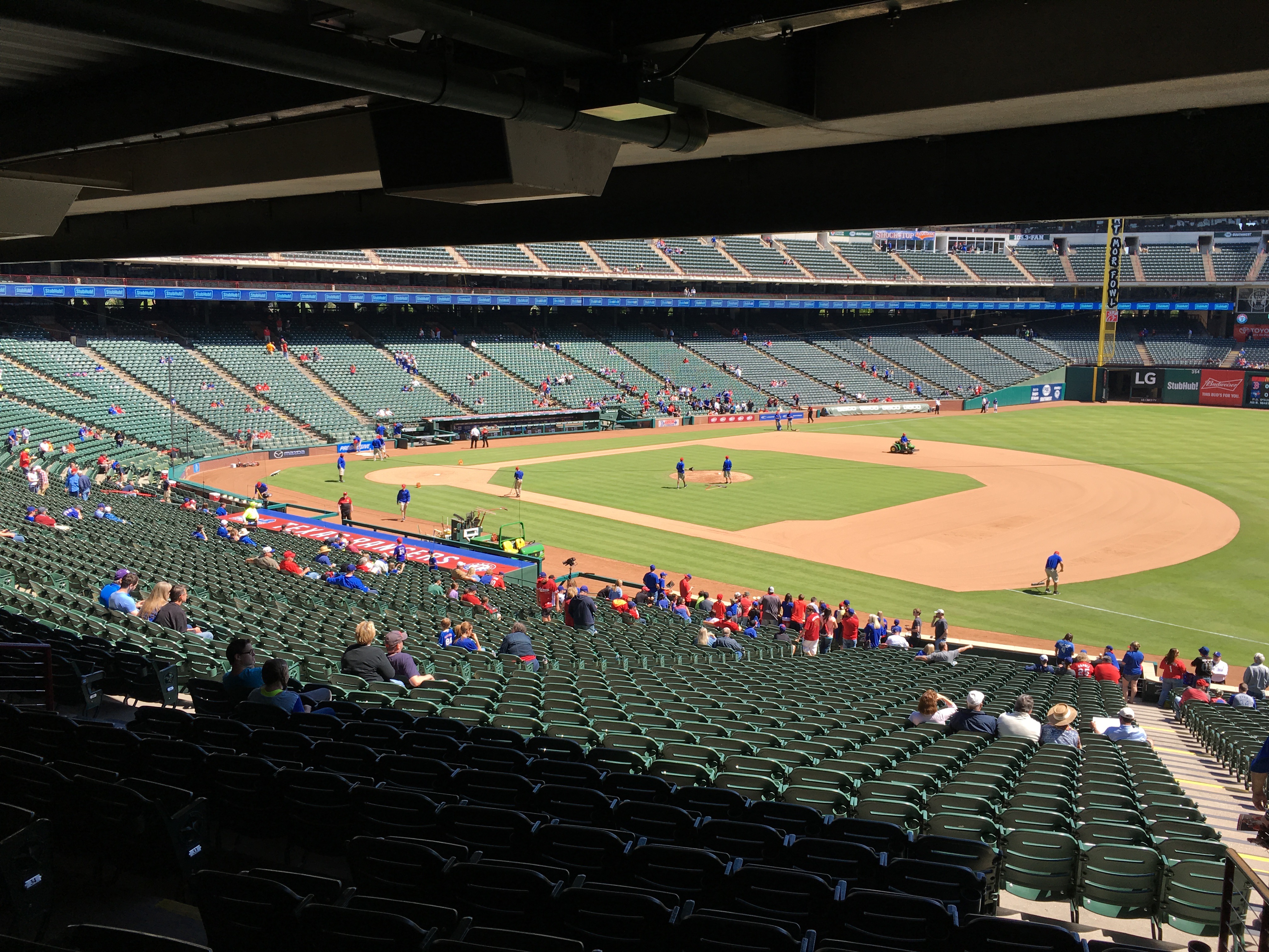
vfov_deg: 48.2
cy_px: 476
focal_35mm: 29
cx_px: 634
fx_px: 1063
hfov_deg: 61.7
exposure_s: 1/754
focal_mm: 4.15
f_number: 2.2
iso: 25
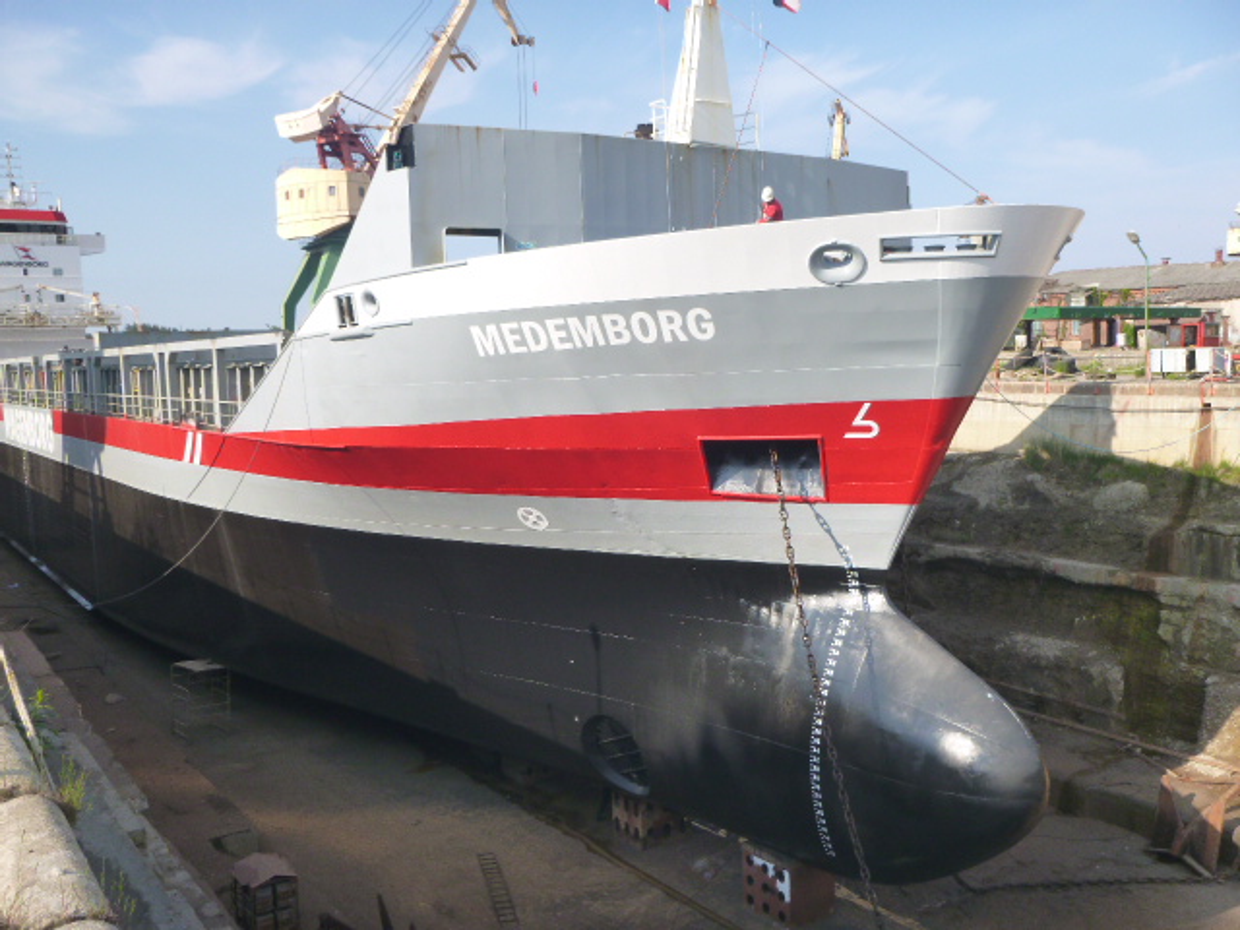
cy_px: 465
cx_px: 620
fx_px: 1182
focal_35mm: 33
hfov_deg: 55.4
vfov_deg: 42.9
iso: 160
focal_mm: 5.9
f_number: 4.3
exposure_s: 1/320
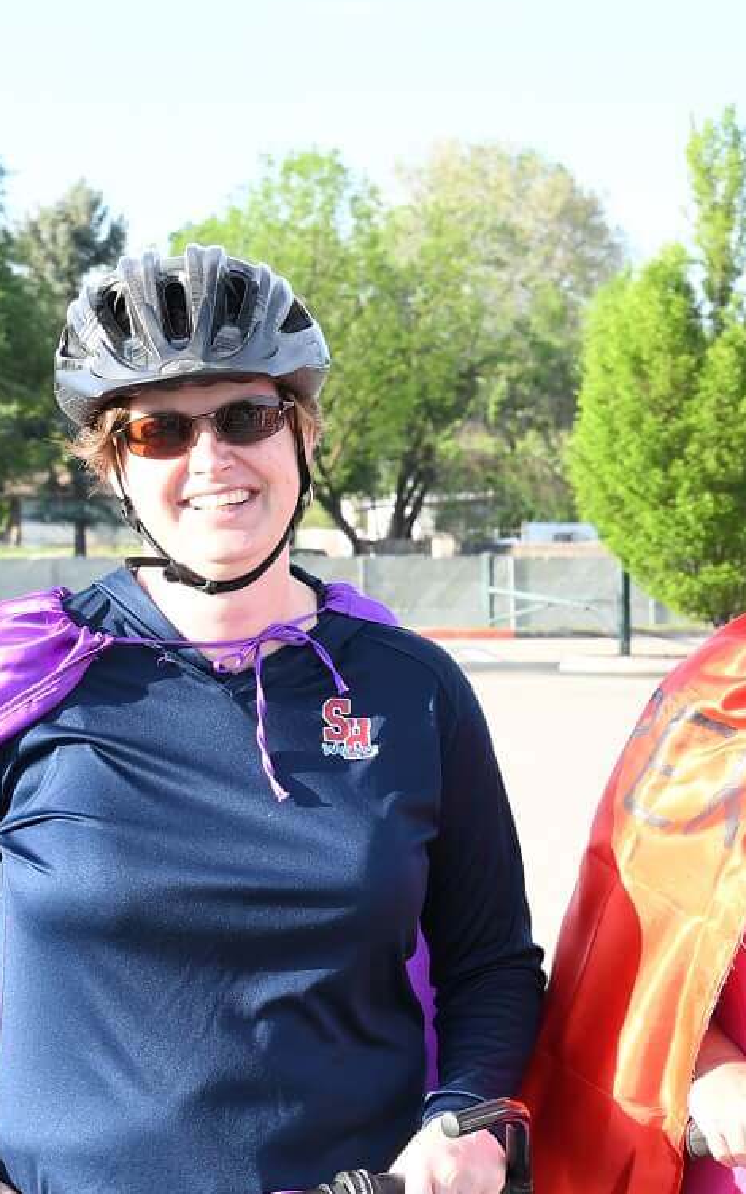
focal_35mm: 122
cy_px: 958
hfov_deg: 10.5
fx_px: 3969
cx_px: 967
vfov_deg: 17.0
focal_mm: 30
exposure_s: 1/100
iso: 100
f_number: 5.6
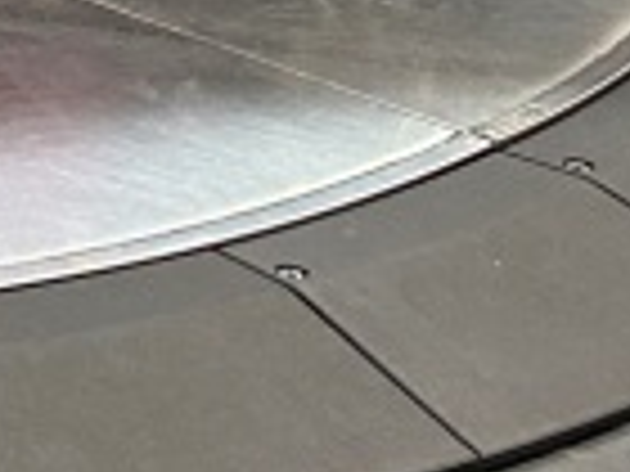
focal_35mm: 176
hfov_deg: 9.6
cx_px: -999
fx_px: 3203
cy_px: -274
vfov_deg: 8.2
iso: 400
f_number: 1.78
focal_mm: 6.86
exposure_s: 1/60
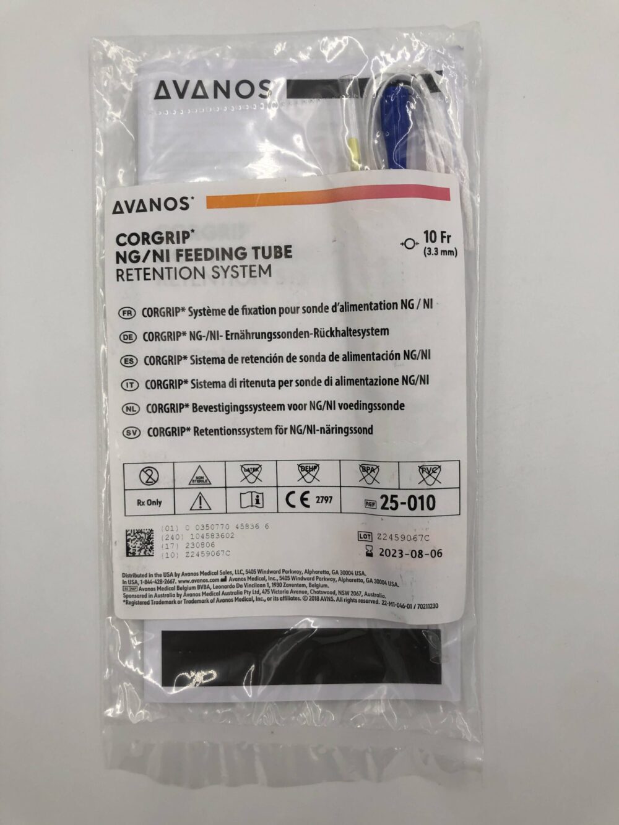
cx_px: 310
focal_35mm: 28
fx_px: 667
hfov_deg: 49.8
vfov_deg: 63.4
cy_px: 412
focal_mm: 3.99
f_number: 1.8
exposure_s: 1/120
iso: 25
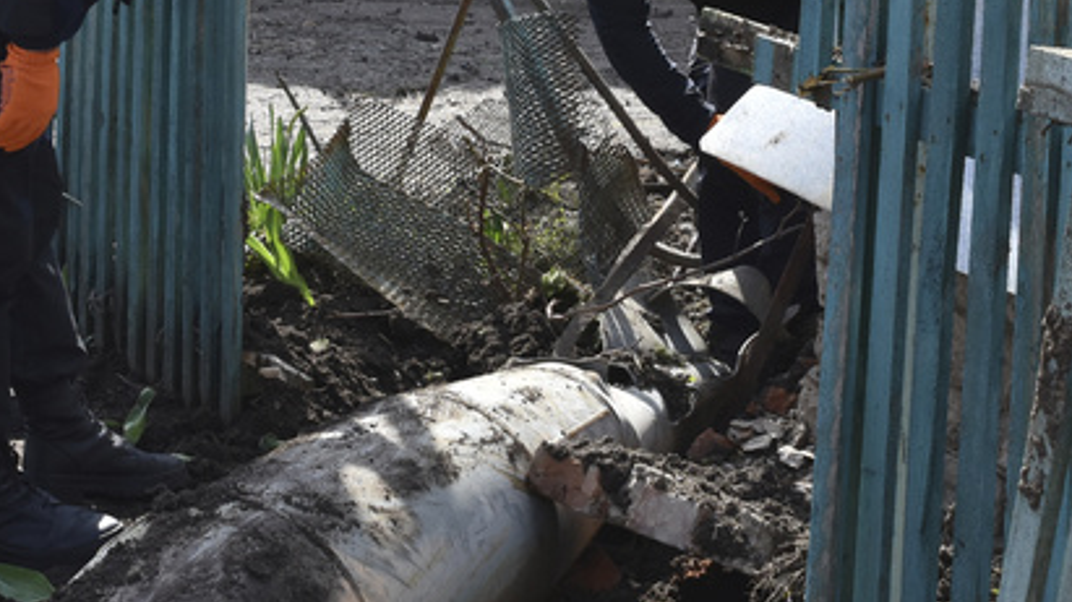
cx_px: 446
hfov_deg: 22.7
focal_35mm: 94
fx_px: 2671
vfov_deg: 12.9
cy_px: 207
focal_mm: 24
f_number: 8
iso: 500
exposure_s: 1/640
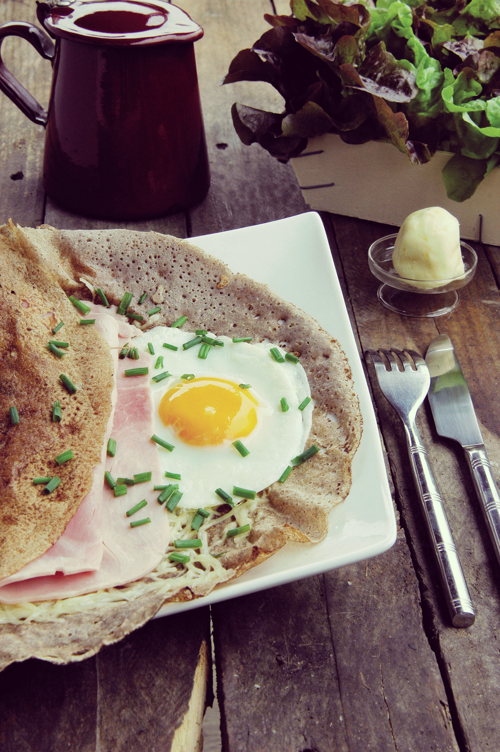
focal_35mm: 72
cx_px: 250
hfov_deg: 18.9
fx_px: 1503
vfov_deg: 28.1
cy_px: 376
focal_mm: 48
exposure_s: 1/8
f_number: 16
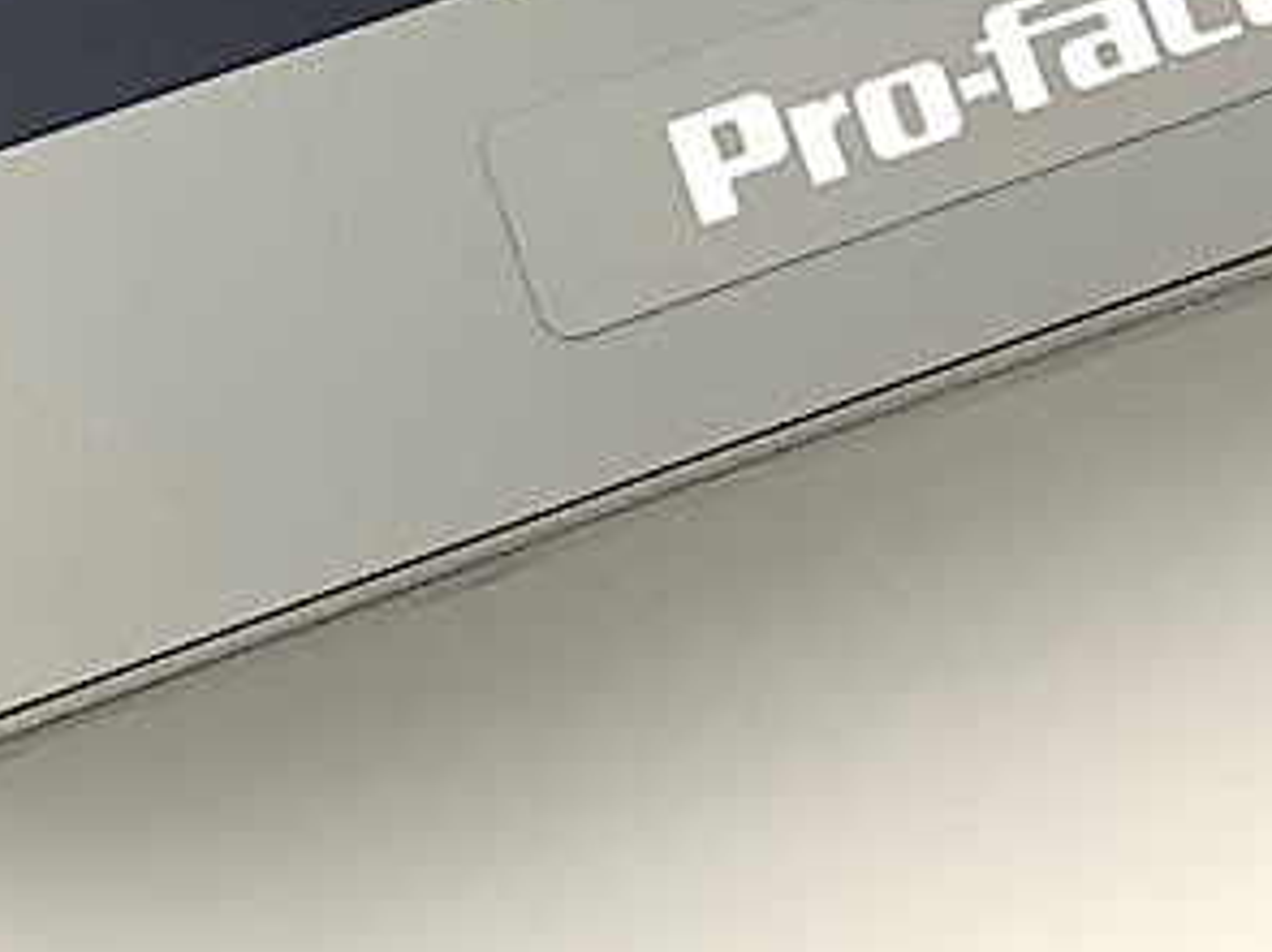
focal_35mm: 125
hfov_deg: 15.8
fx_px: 4591
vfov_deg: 11.1
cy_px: -728
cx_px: 507
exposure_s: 1/100
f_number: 2.4
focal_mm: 3.3
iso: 80
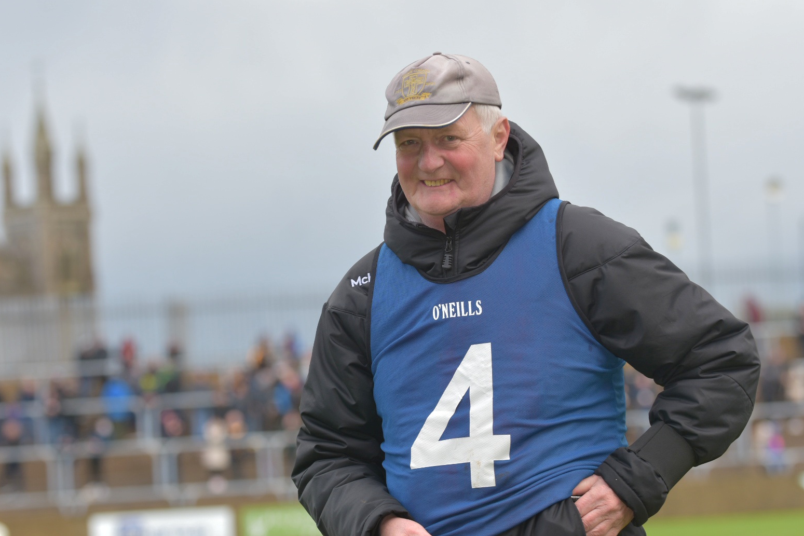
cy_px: 260
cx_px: 410
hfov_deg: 11.3
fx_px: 4065
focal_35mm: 182
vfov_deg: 7.5
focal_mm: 116
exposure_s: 1/250
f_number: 4
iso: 100
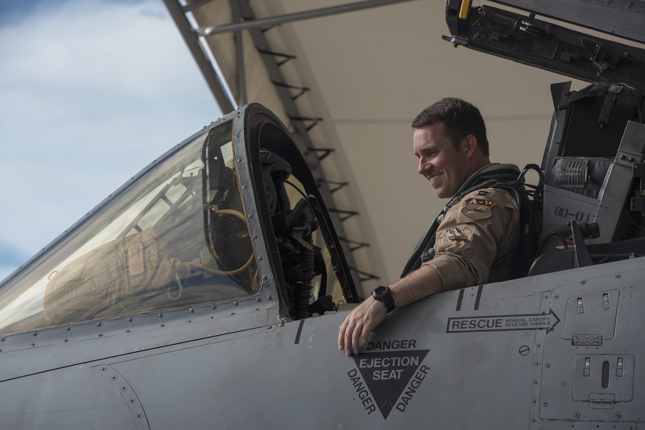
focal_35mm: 200
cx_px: 322
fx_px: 3584
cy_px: 215
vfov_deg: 6.9
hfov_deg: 10.3
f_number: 10
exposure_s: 1/200
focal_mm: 200
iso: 200
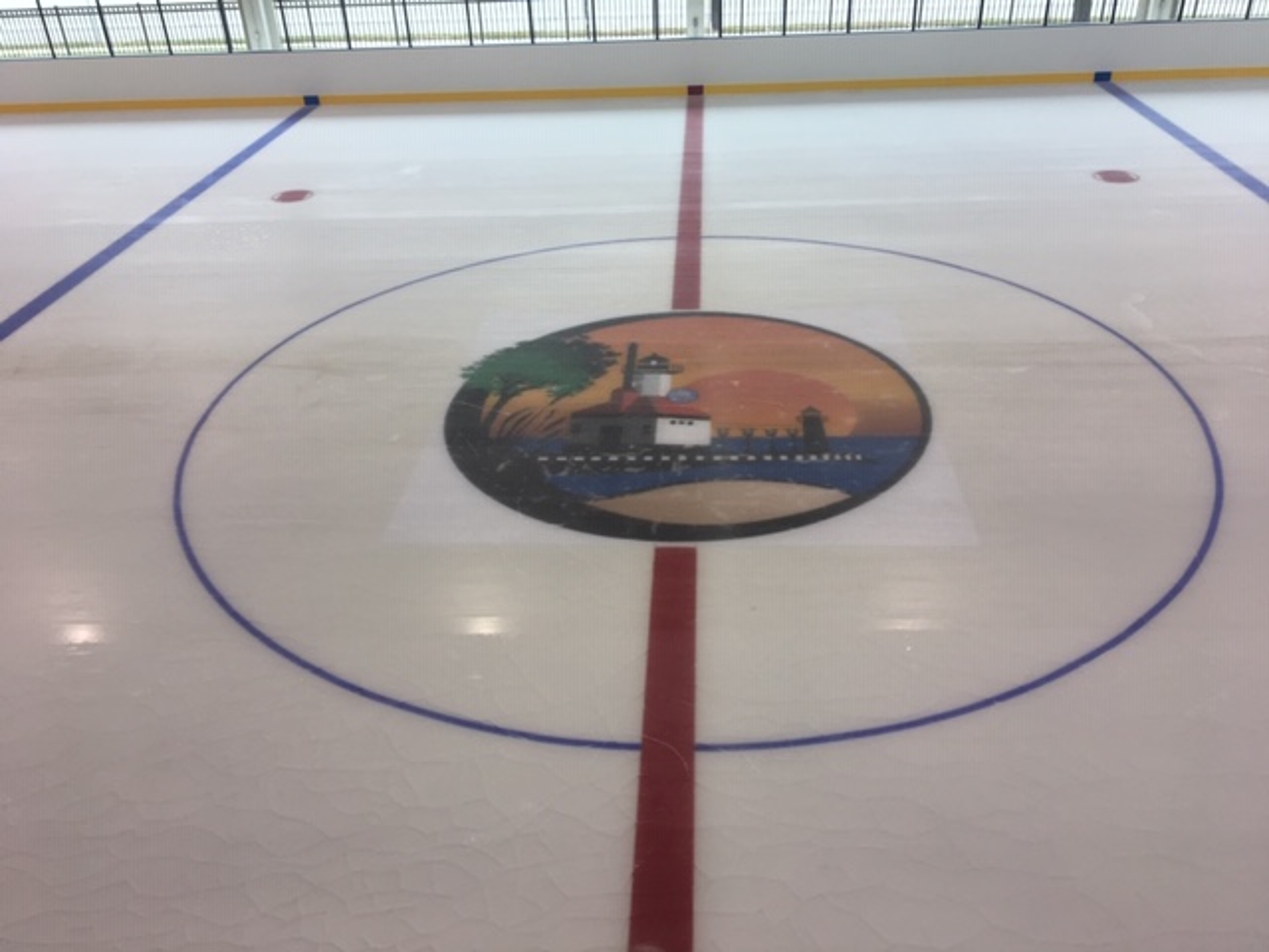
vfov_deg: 48.2
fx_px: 1063
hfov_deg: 61.7
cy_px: 476
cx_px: 634
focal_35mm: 29
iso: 40
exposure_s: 1/120
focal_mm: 4.15
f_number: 2.2
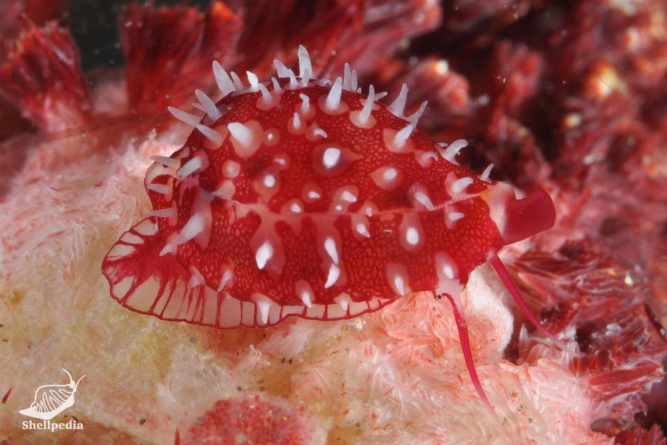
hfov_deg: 22.6
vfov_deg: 15.2
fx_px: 1668
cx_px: 334
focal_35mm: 90
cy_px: 222
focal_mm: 60
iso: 400
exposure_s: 1/60
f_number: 32
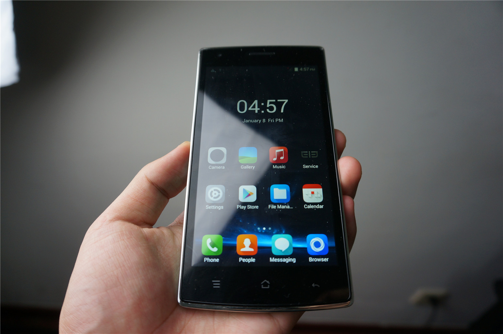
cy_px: 167
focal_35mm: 24
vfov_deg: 53.0
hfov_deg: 73.8
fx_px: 335
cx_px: 252
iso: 200
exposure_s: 1/60
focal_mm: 16
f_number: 4
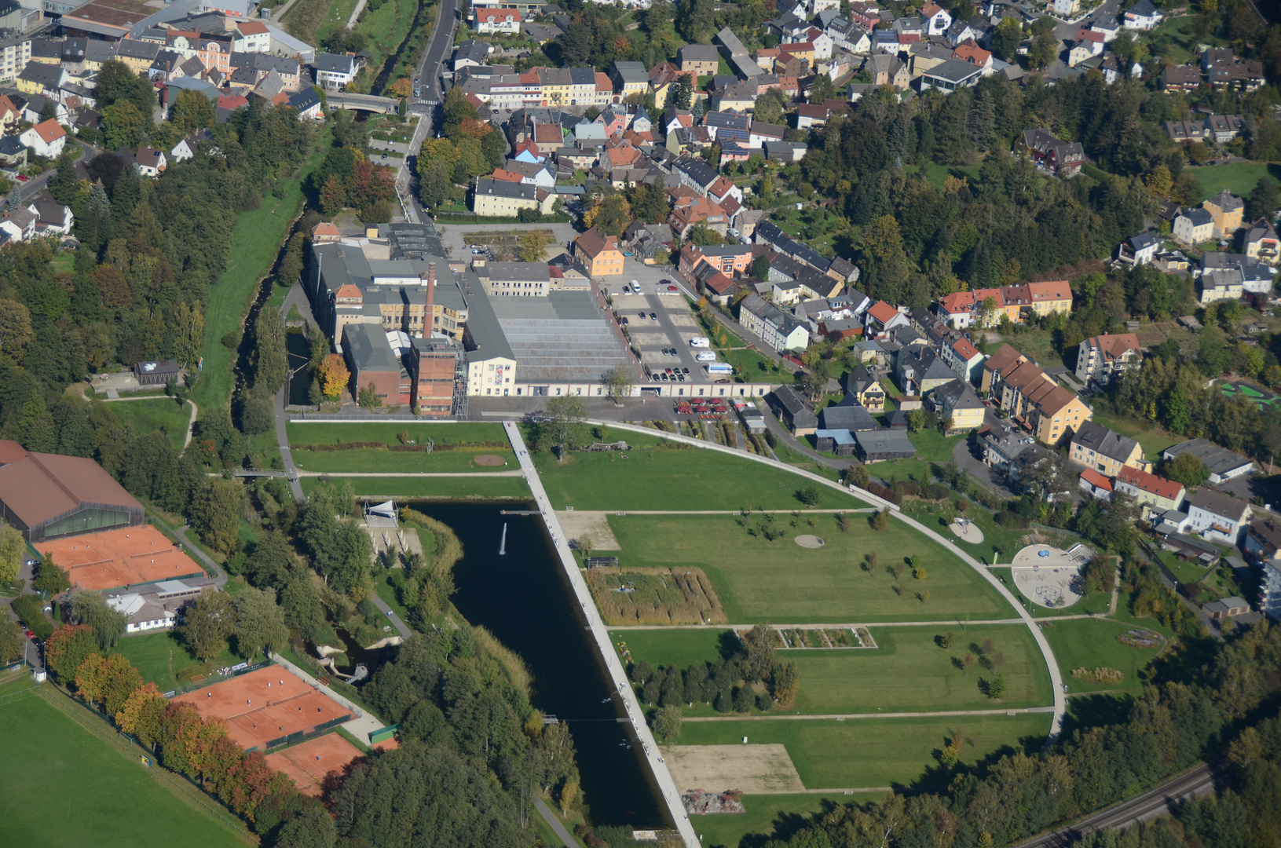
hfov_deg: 22.7
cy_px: 424
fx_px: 3196
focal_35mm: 90
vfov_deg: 15.1
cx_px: 640
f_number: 4.8
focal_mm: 60
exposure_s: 1/400
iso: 200
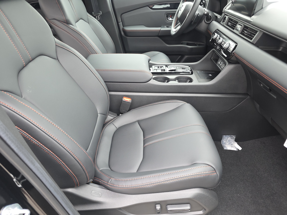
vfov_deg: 58.9
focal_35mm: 23
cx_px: 144
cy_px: 108
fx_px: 191
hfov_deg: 73.9
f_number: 1.7
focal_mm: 6.3
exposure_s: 1/180
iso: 160
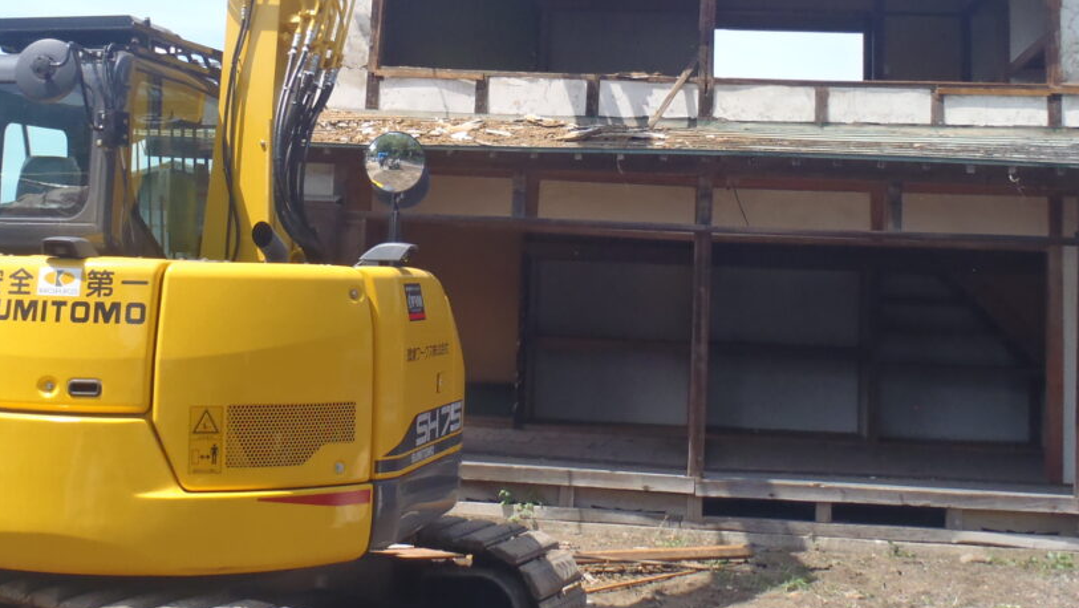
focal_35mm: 48
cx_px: 527
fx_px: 1374
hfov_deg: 42.9
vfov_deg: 24.6
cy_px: 126
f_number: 10
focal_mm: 5
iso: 100
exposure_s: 1/60
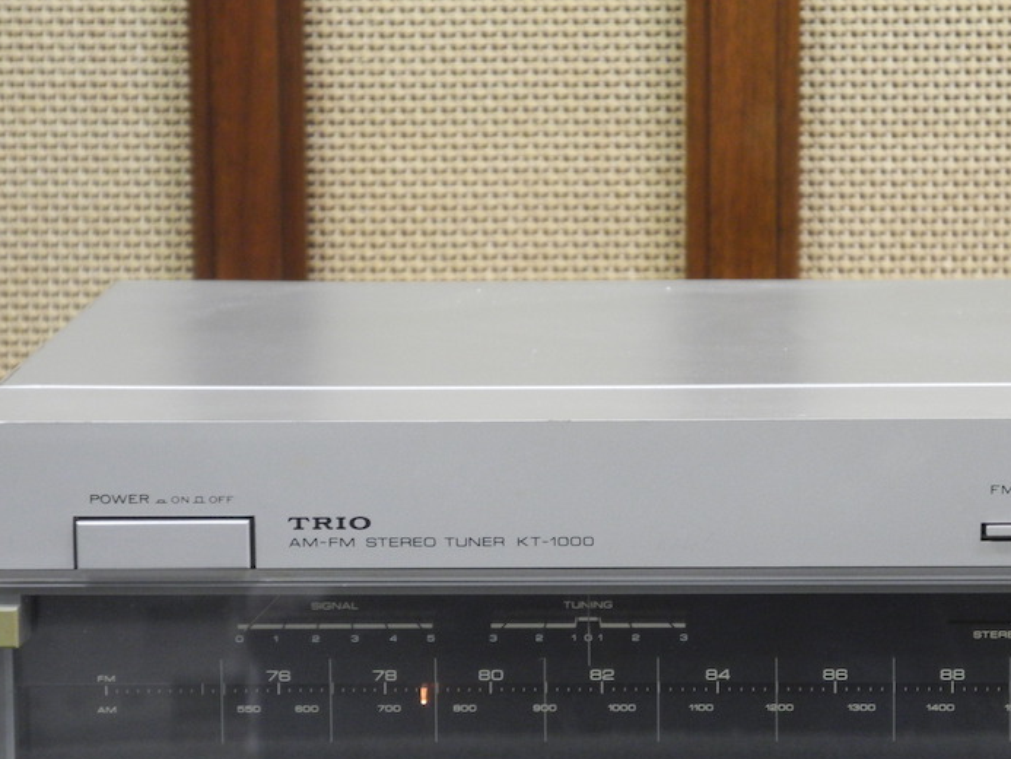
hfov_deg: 10.6
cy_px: 523
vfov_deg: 7.9
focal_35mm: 187
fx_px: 5462
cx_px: 560
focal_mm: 28.9
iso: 400
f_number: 5
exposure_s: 1/13.8
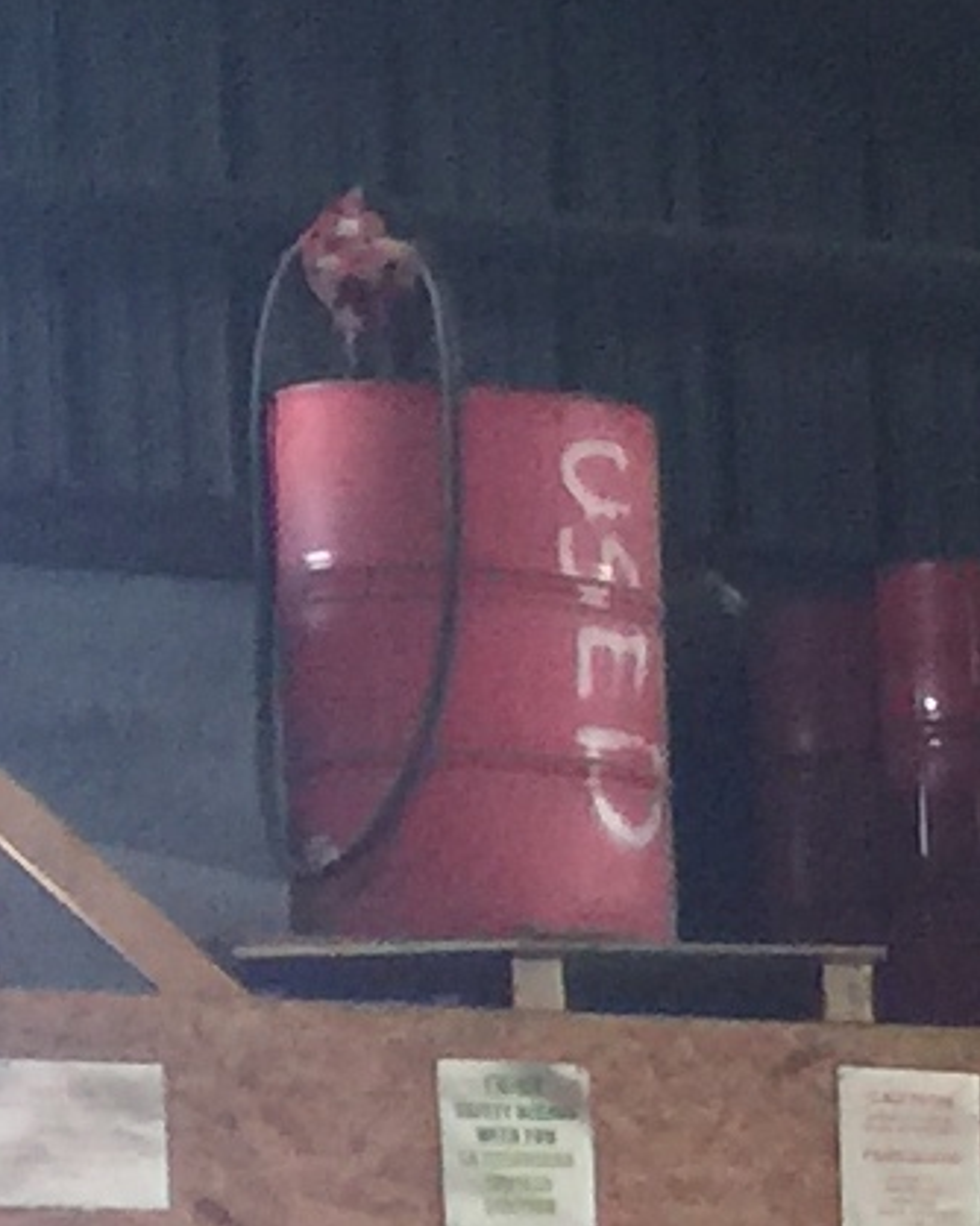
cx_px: 3706
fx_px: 8018
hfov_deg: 6.0
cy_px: 2247
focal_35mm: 221
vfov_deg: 8.4
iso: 40
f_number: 2.2
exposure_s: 1/15
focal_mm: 4.15
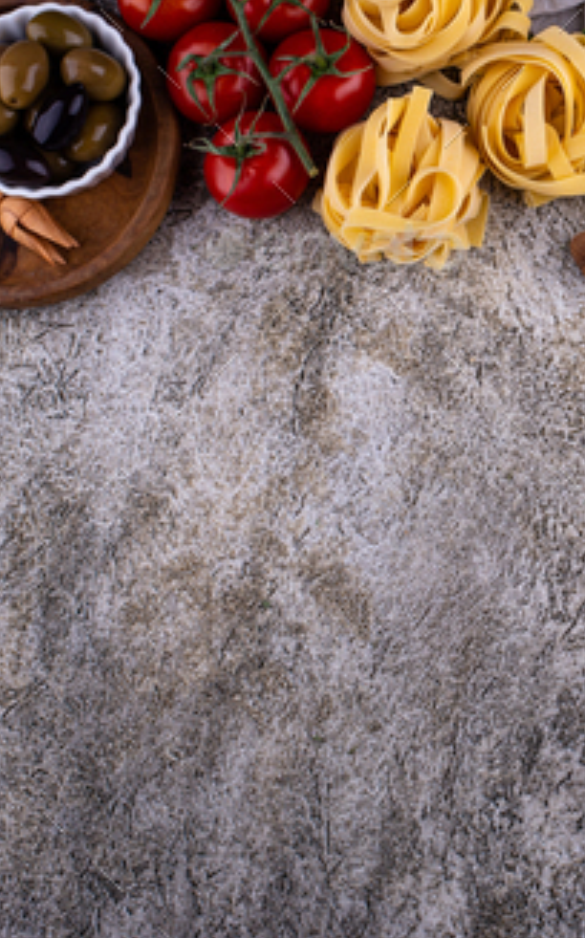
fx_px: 2350
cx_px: 757
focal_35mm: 92
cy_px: 384
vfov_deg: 22.5
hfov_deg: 13.7
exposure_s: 1/100
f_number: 9
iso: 100
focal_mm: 50
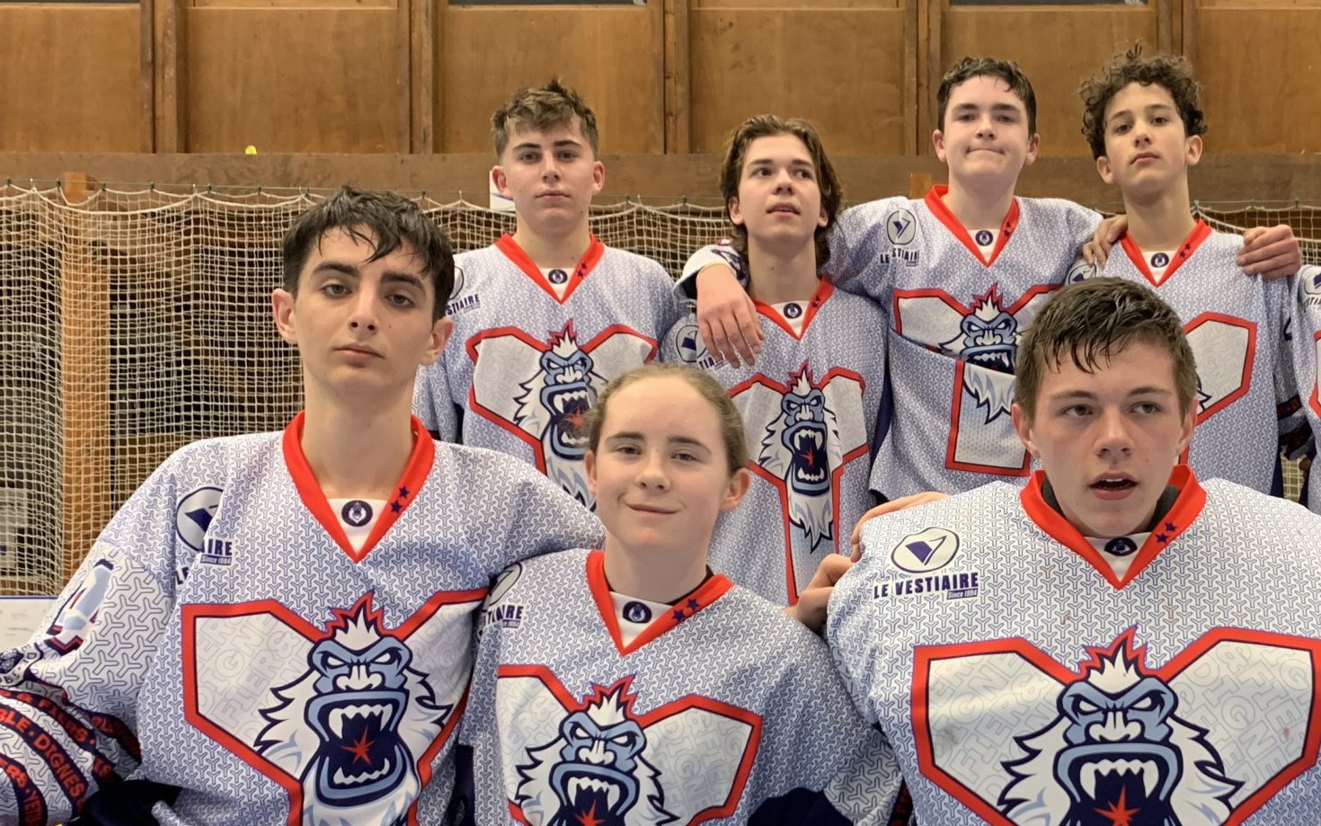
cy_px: 660
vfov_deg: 26.4
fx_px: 1728
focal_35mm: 48
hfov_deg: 40.5
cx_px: 1005
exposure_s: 1/60
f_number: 1.8
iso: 125
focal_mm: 4.25
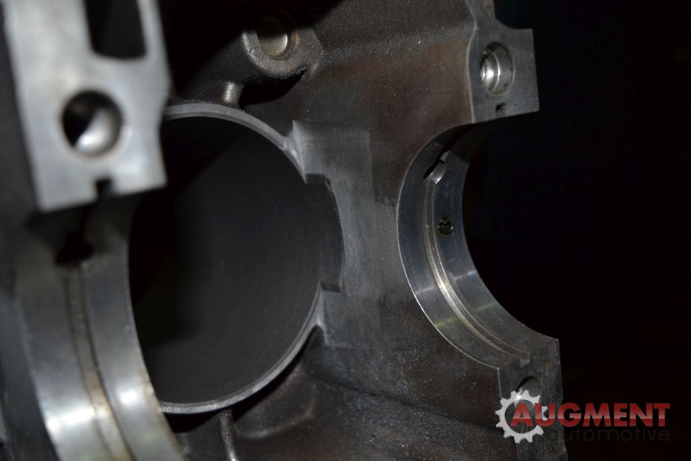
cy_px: 230
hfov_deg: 47.9
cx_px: 346
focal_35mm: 40
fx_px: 777
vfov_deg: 33.0
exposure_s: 1/60
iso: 320
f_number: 4
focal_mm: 27
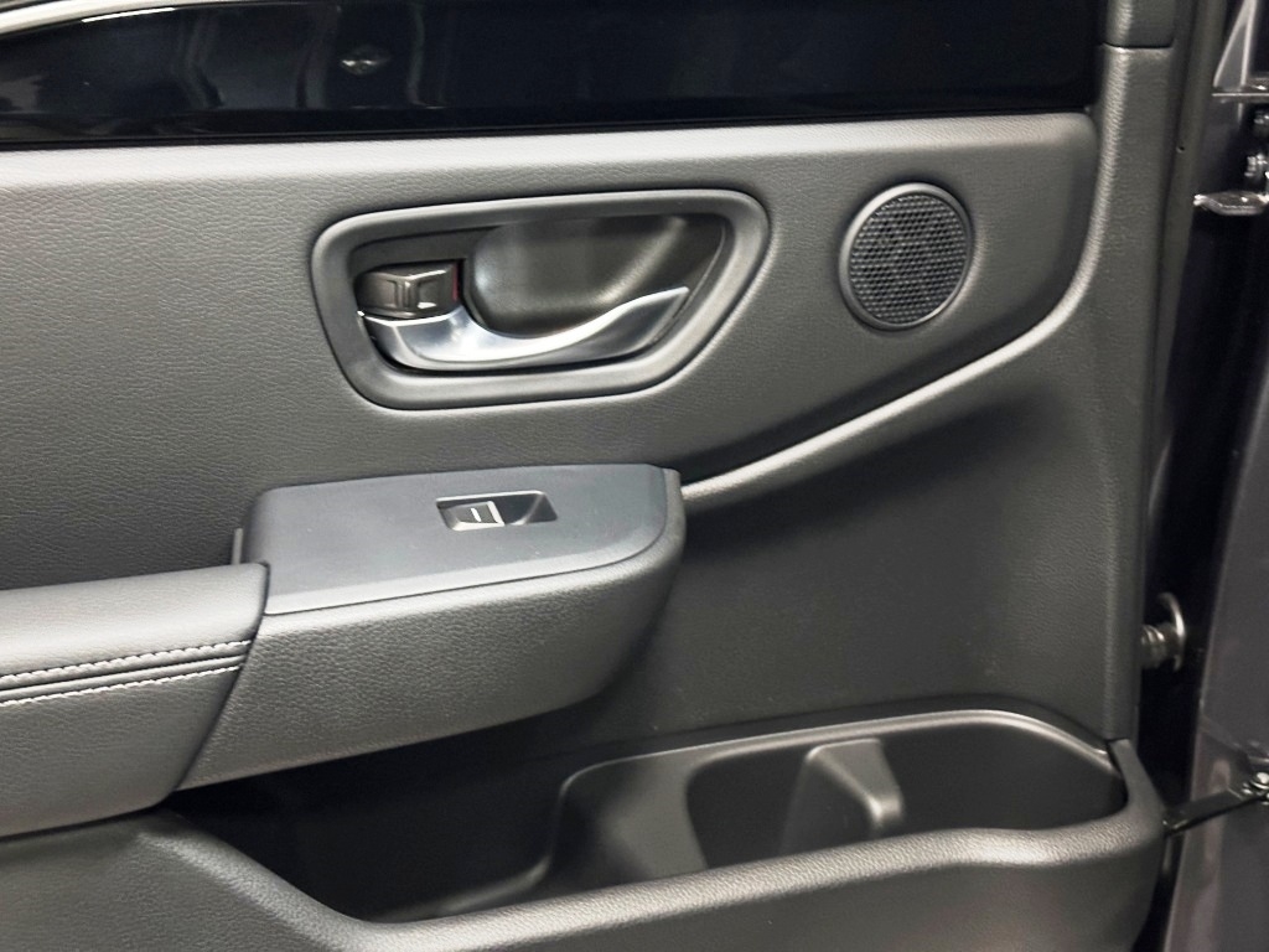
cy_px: 476
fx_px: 1760
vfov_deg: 30.3
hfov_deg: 39.7
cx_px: 634
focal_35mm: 48
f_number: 1.78
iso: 640
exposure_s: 1/20
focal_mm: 6.86
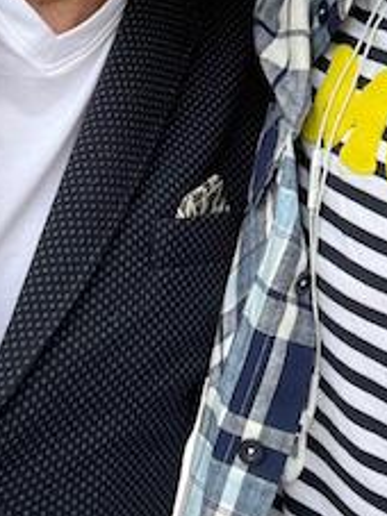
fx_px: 1059
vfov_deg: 24.4
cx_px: 438
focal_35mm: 71
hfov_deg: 19.7
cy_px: -130
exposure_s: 1/121
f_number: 2.2
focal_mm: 2.71
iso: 50
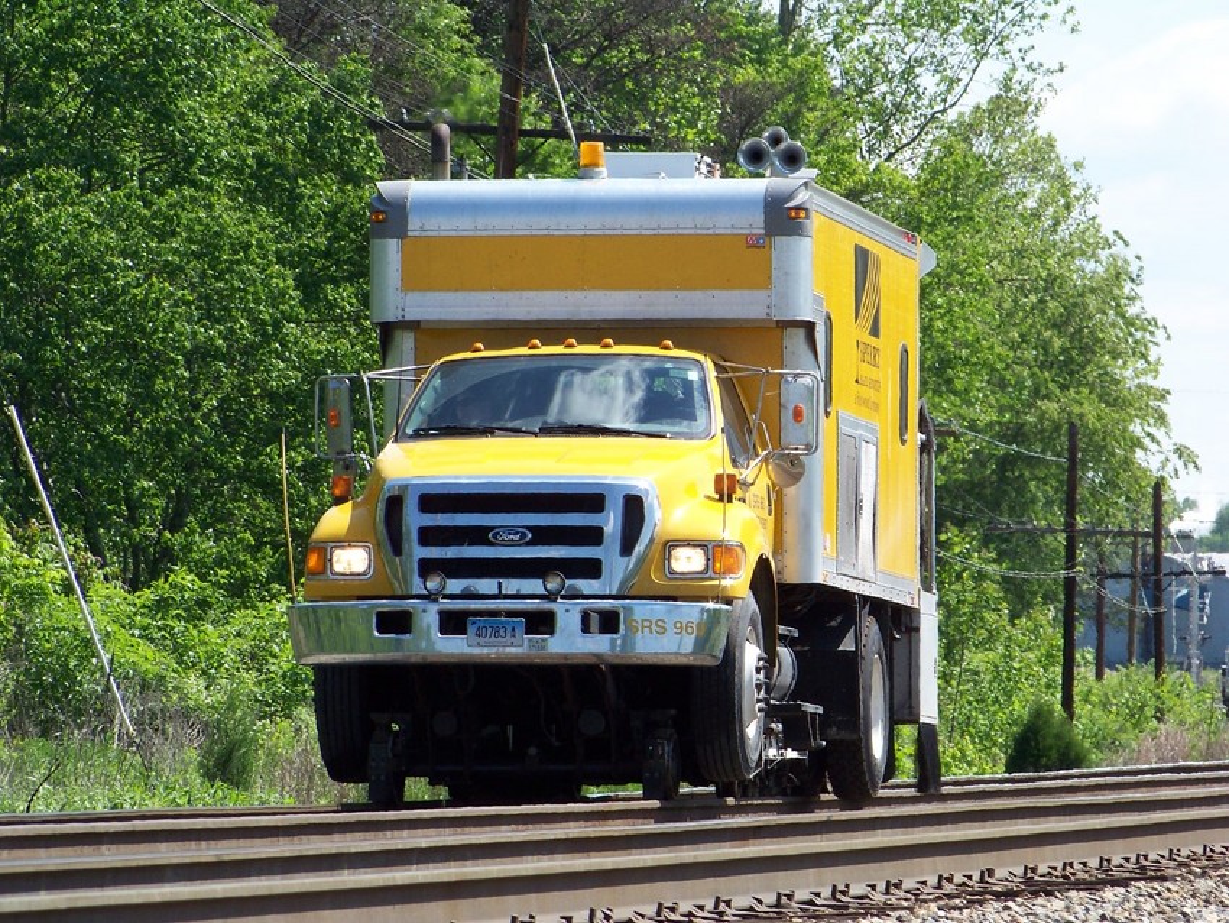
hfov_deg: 6.3
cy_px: 462
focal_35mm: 314
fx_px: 11151
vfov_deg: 4.7
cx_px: 614
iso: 100
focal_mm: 52.2
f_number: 6.3
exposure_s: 1/250
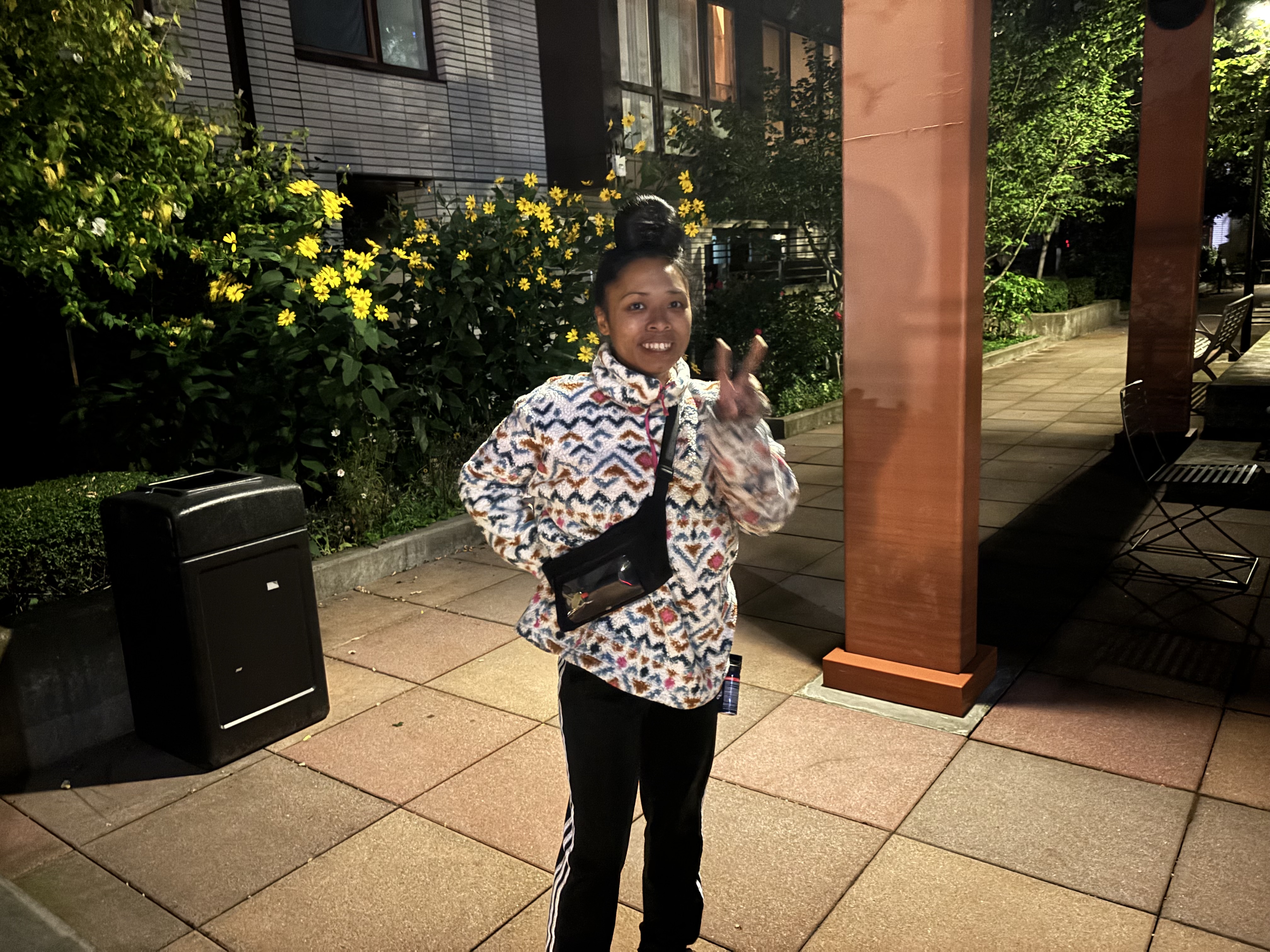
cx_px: 635
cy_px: 476
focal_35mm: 26
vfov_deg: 53.1
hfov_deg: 67.3
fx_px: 954
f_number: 1.6
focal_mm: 5.96
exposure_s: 1/9
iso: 2000
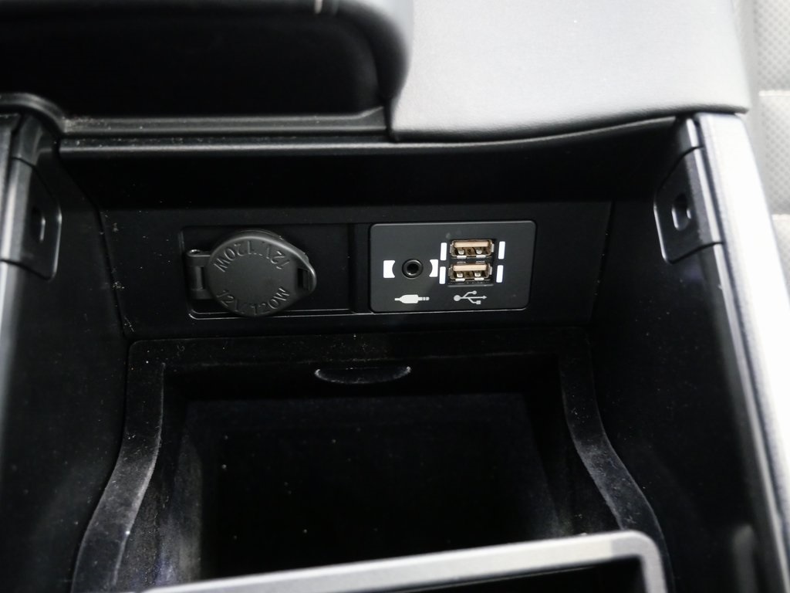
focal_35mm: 34
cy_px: 296
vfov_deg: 41.8
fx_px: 776
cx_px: 395
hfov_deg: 54.0
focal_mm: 17
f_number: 3.8
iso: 3200
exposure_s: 1/1.6
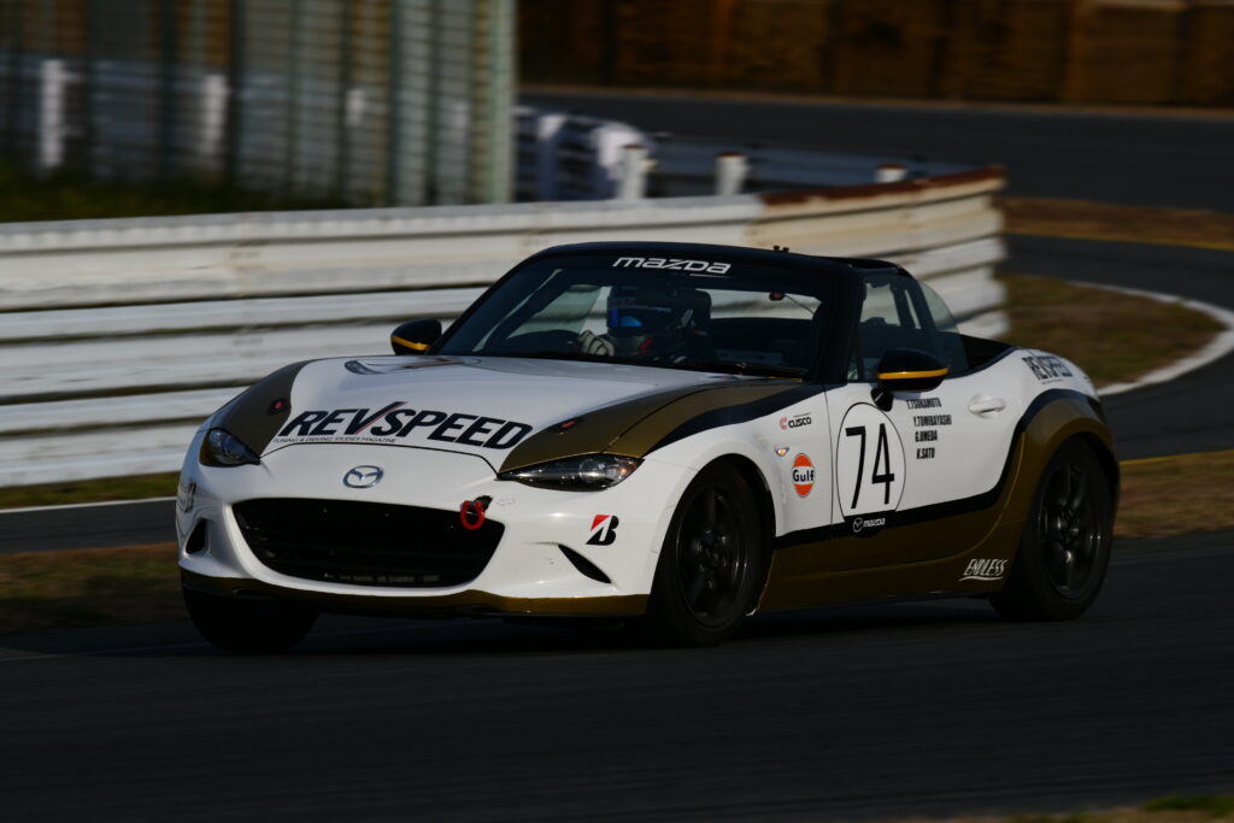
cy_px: 412
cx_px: 617
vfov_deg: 2.8
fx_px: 17140
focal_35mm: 500
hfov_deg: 4.1
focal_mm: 500
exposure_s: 1/320
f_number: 13
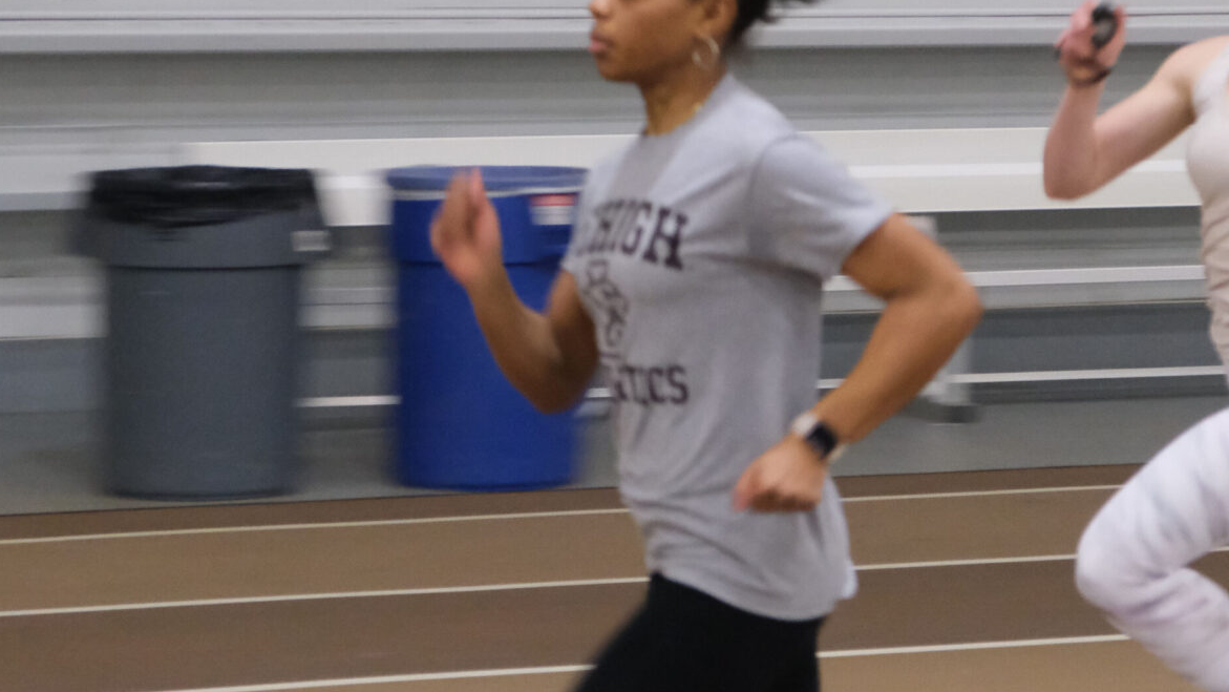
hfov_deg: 14.1
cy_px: 116
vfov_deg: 8.0
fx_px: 4954
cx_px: 750
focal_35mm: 152
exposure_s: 1/150
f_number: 4
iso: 6400
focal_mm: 55
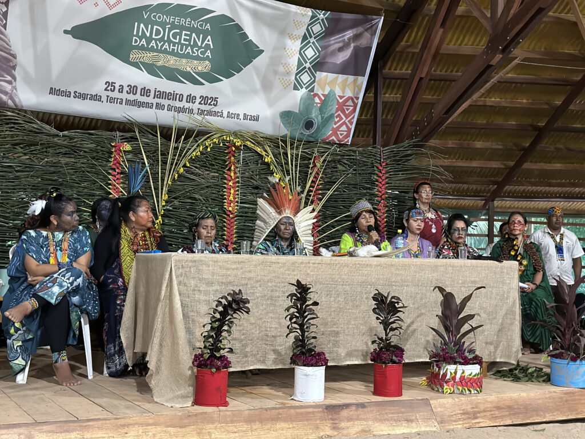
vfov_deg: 30.3
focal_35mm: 48
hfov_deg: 39.7
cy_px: 220
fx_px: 811
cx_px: 292
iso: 1000
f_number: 1.78
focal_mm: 6.86
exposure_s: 1/24
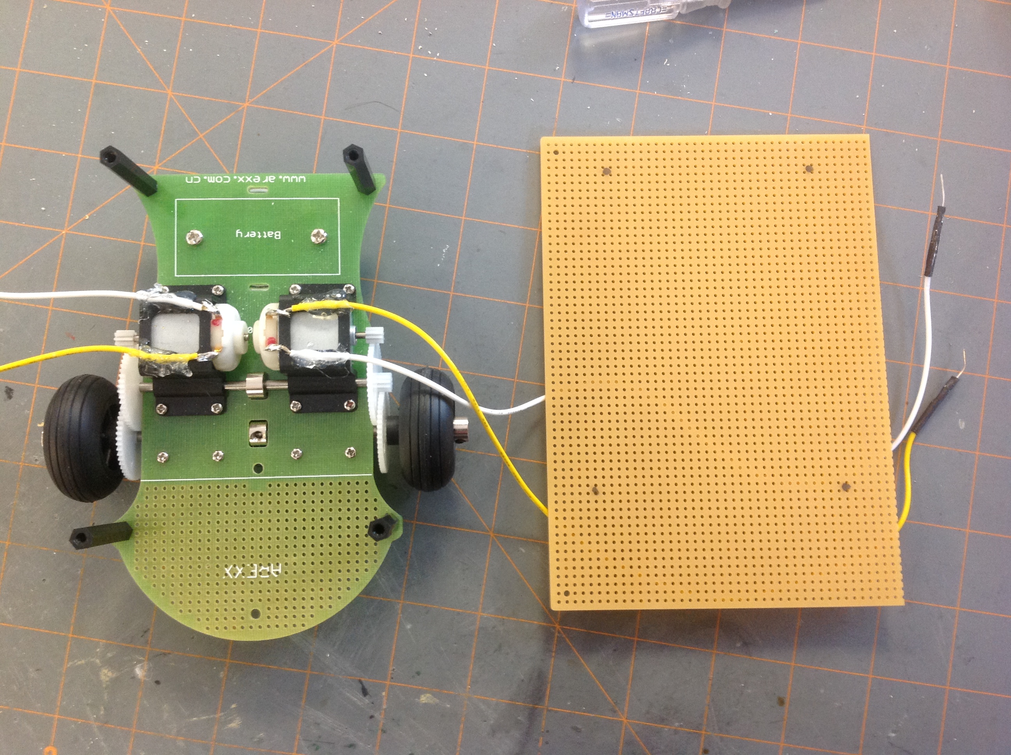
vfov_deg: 40.6
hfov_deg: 52.7
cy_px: 378
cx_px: 506
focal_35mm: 35
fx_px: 1021
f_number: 2.4
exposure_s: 1/15
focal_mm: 4.28
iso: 125
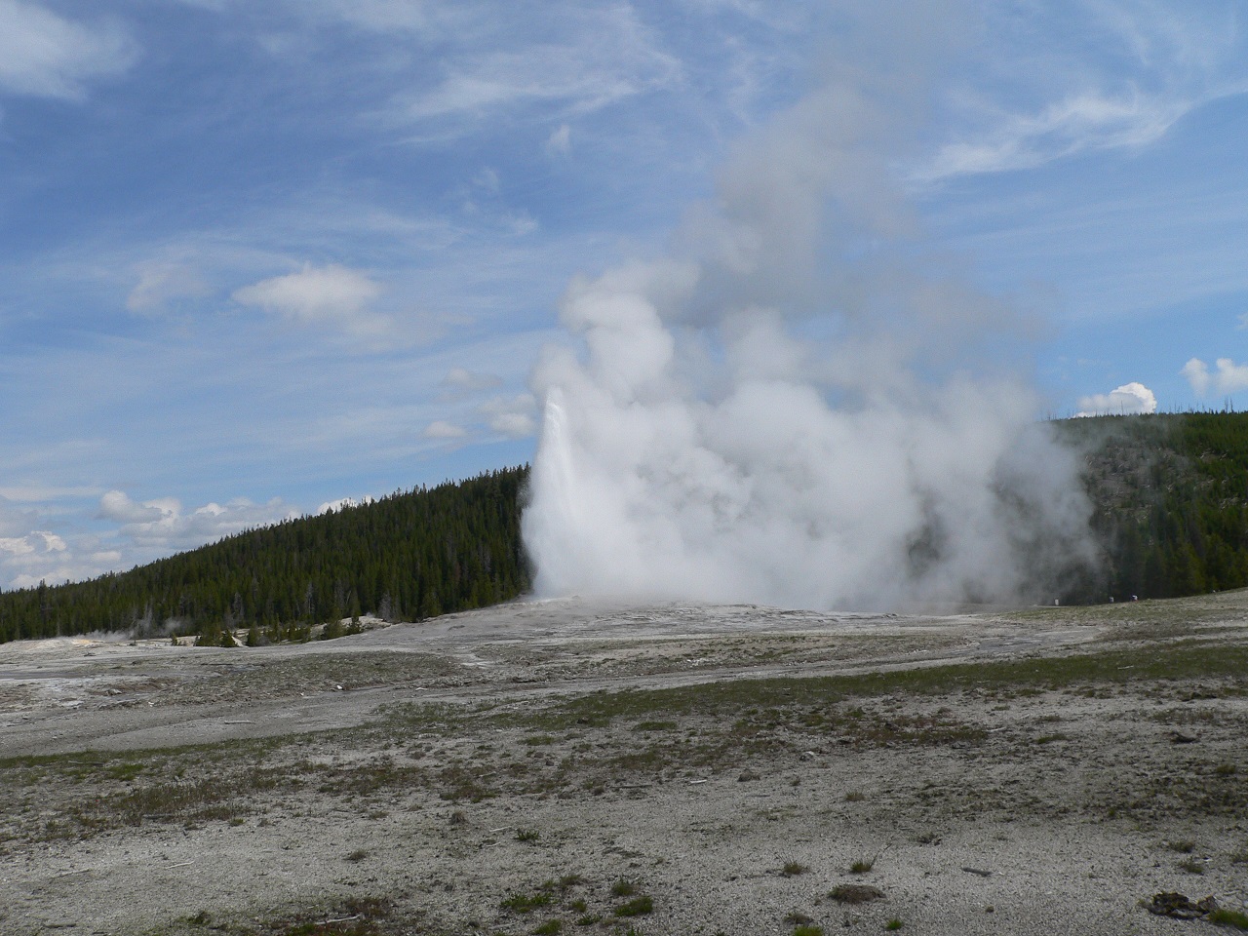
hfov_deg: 51.4
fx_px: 1298
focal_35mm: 36
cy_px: 468
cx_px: 624
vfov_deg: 39.7
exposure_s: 1/640
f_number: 5.6
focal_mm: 6
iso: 80
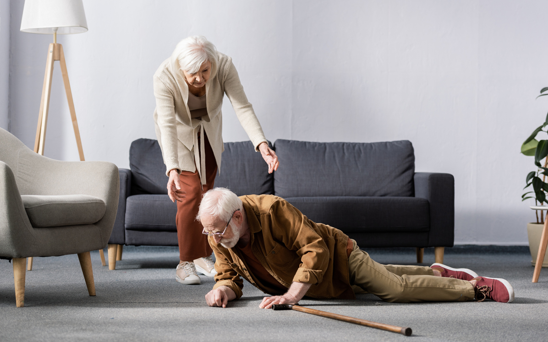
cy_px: 175
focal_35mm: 88
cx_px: 274
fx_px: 1314
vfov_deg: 14.8
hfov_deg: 23.6
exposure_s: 1/200
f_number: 3.2
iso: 160
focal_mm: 86
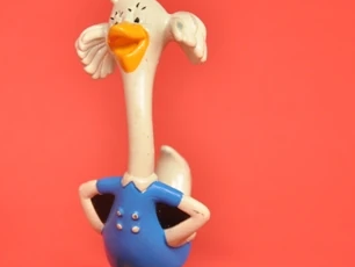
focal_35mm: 295
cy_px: 135
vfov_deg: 5.0
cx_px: 147
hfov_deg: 6.7
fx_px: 3028
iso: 500
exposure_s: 1/40
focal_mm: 98
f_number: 7.1
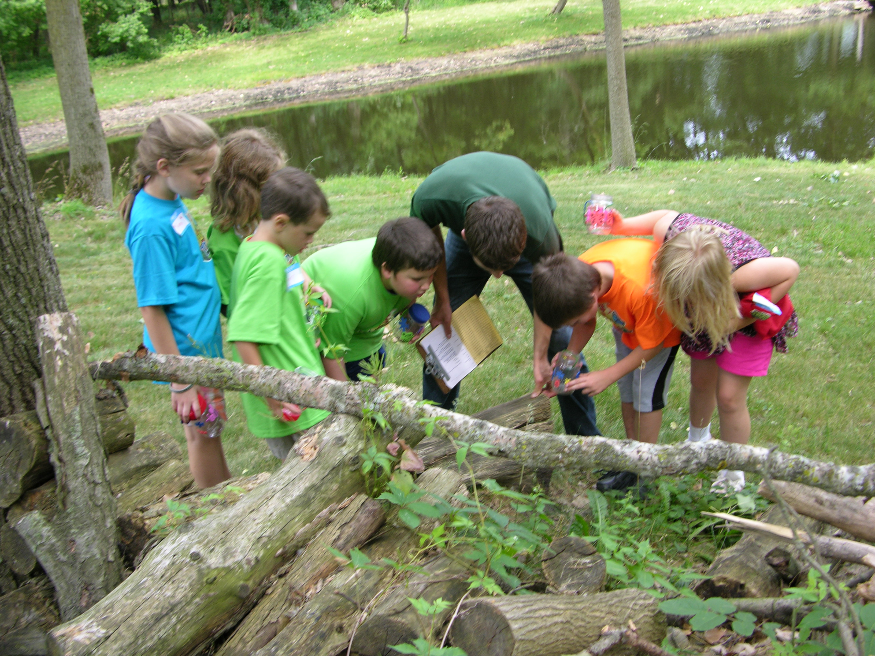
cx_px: 438
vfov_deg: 40.7
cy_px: 328
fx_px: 885
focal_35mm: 35
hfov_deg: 52.6
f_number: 3.2
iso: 50
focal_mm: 8.9
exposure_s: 1/39.3
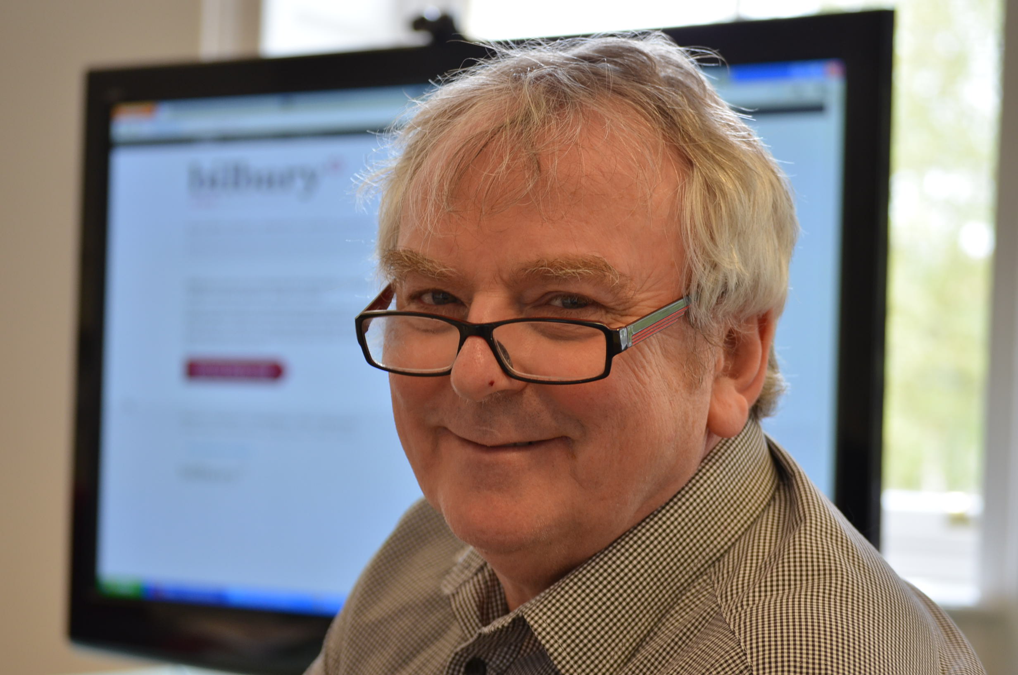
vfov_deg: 16.5
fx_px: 2328
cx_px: 509
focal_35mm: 82
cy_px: 338
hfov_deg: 24.7
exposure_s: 1/60
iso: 400
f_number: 4.2
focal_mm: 55
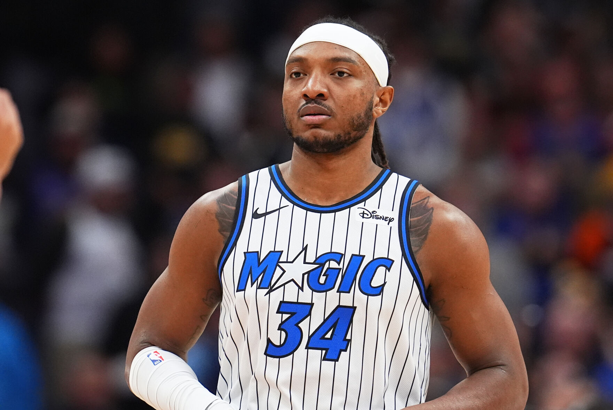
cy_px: 205
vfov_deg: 2.3
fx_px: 10226
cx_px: 306
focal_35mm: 600
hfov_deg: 3.4
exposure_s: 1/1600
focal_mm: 400
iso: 5000
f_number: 3.5
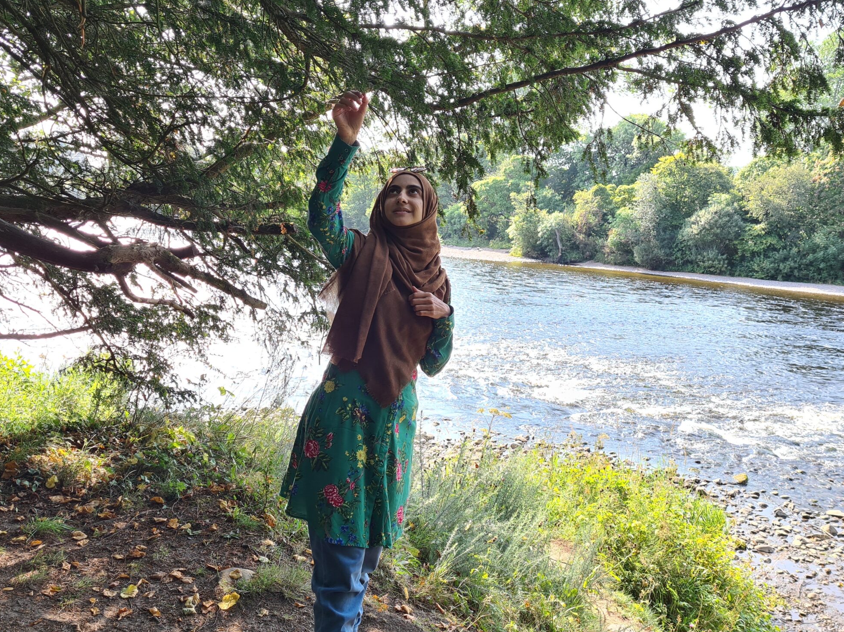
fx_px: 829
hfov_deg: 54.0
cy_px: 235
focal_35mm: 34
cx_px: 431
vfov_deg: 41.5
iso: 50
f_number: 1.8
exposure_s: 1/195
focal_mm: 5.4
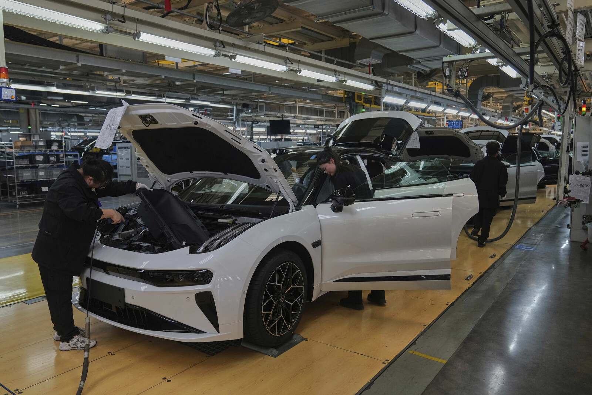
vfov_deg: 49.6
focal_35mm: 26
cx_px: 296
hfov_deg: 69.4
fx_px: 428
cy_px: 198
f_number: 3.5
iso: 1250
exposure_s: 1/320
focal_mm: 26
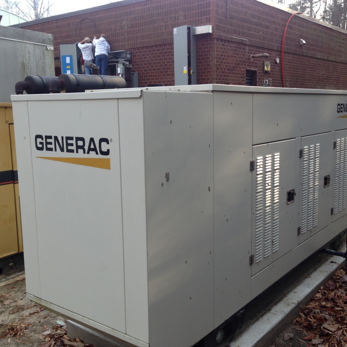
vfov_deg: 42.8
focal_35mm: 39
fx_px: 442
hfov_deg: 42.8
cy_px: 174
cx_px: 187
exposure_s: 1/224
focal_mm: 4.12
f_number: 2.4
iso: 50
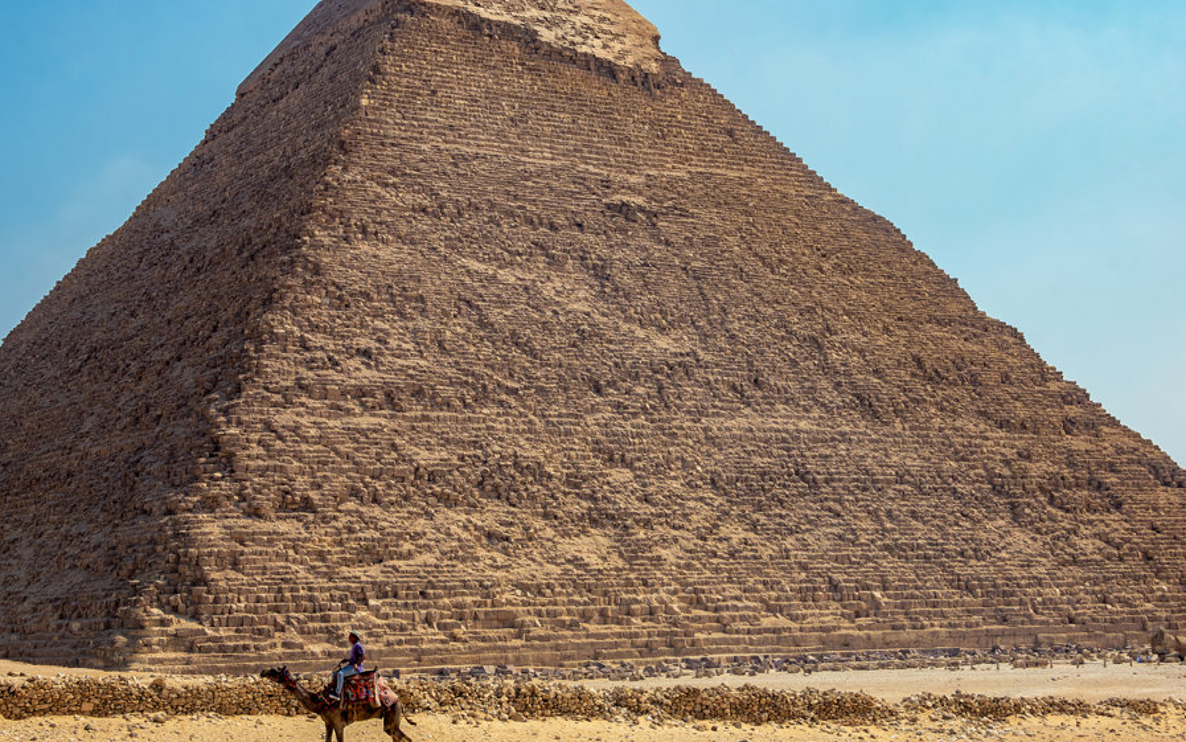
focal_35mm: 64
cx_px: 558
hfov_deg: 32.0
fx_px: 2069
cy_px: 240
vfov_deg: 20.2
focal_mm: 44
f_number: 8
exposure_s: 1/640
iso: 200
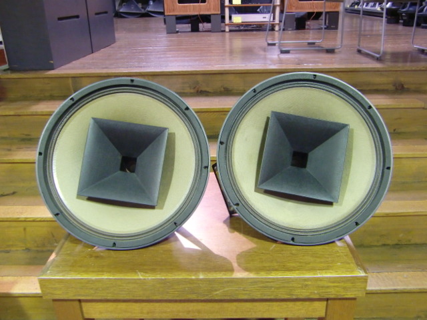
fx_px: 407
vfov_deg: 42.9
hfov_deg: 55.4
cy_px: 160
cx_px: 214
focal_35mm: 33
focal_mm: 5.8
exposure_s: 1/20
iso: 400
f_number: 2.7
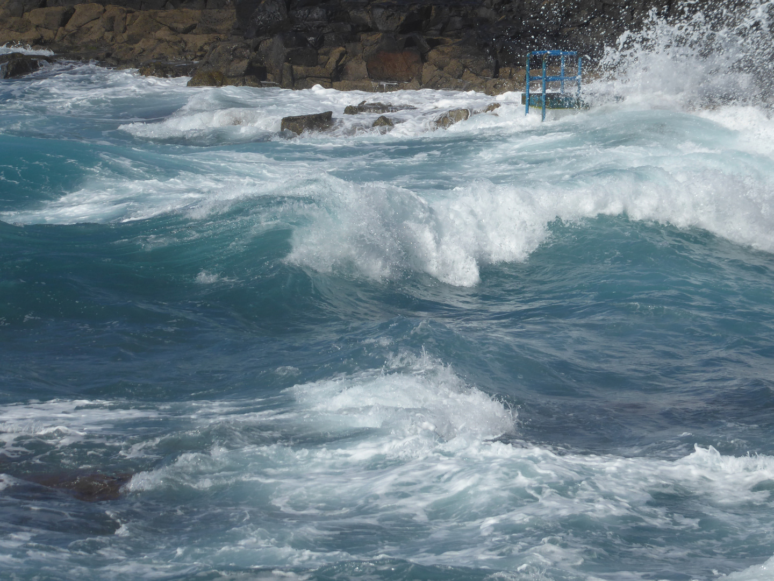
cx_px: 387
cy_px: 290
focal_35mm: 277
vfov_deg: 5.4
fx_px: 6194
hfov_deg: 7.2
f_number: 5.6
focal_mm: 44.8
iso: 80
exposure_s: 1/800
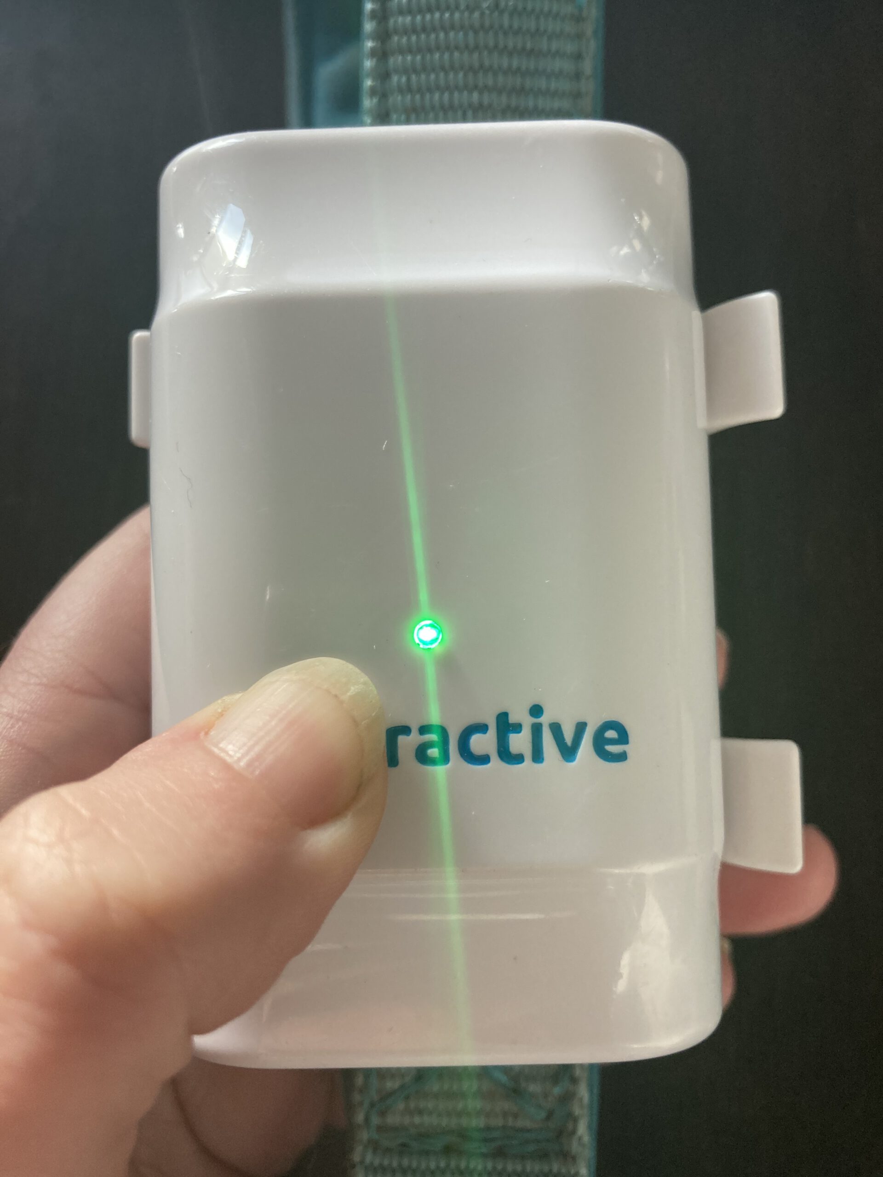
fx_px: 952
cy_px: 588
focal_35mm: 28
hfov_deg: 49.7
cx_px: 442
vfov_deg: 63.4
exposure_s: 1/74
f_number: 1.8
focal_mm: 3.99
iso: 80
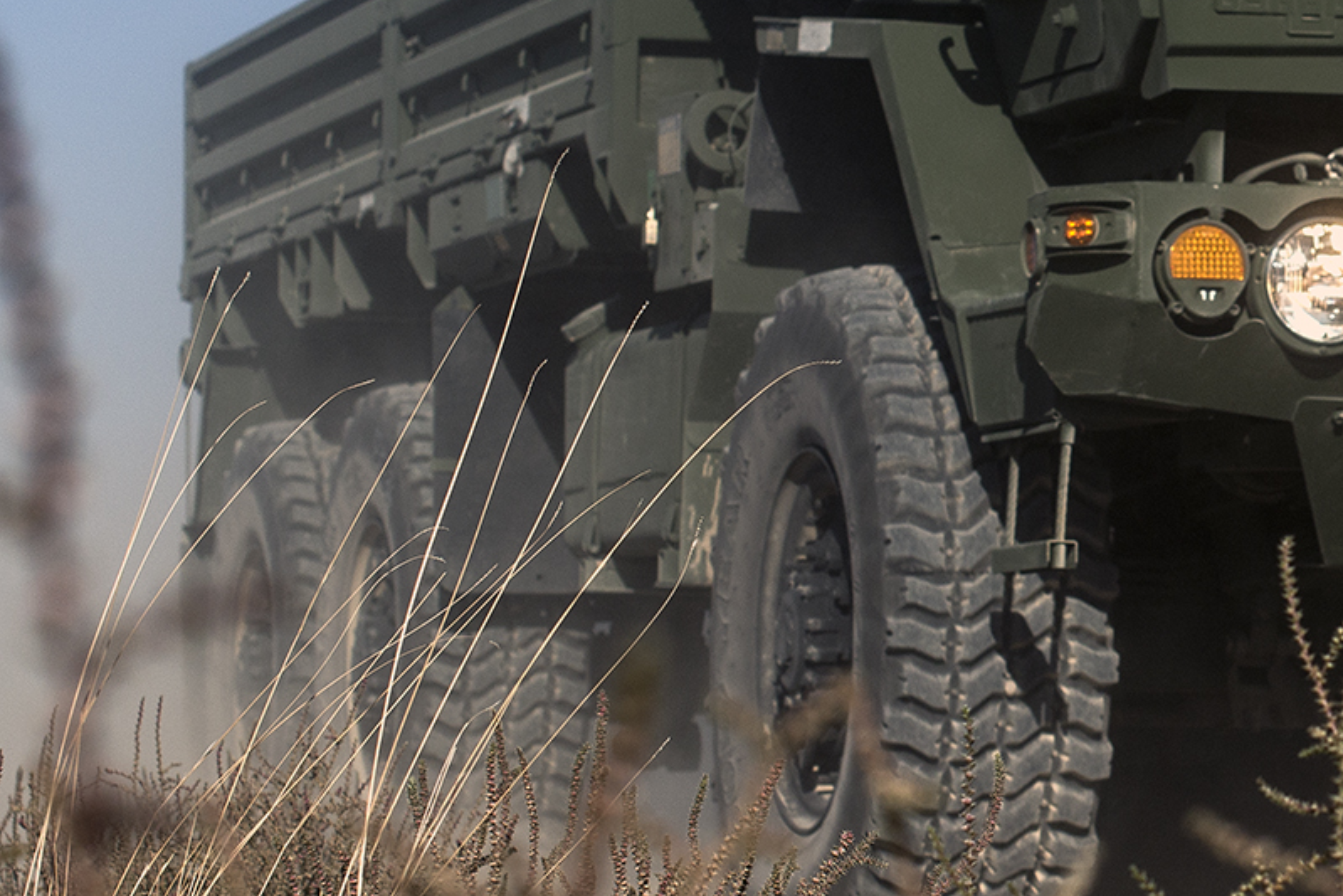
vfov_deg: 8.1
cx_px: 1409
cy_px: 306
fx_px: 6305
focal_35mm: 169
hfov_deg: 12.0
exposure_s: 1/1250
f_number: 6.3
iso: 200
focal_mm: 50
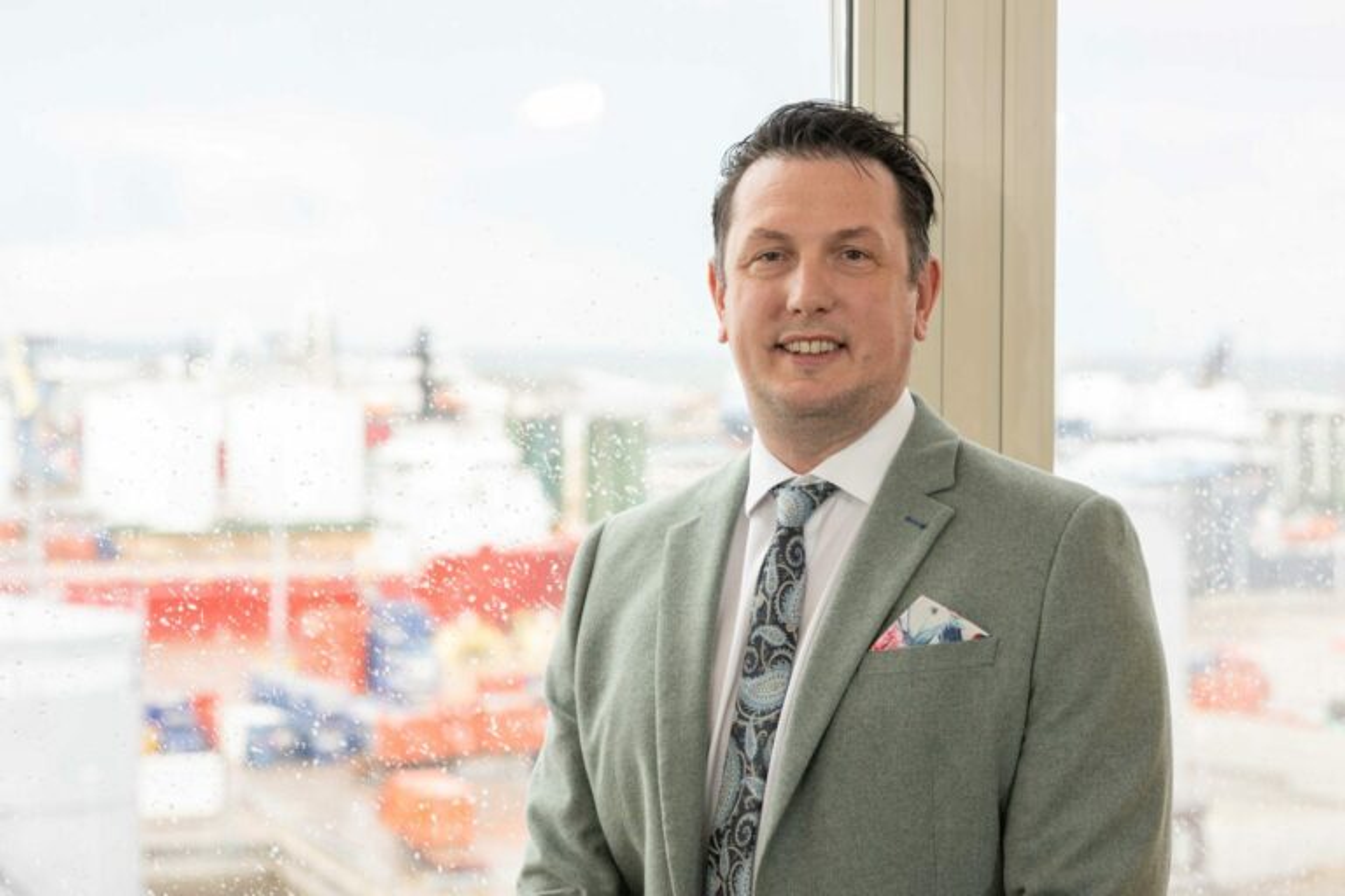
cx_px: 672
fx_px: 3175
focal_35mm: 85
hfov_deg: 23.9
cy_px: 448
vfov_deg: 16.1
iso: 250
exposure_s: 1/125
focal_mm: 85
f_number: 5.6
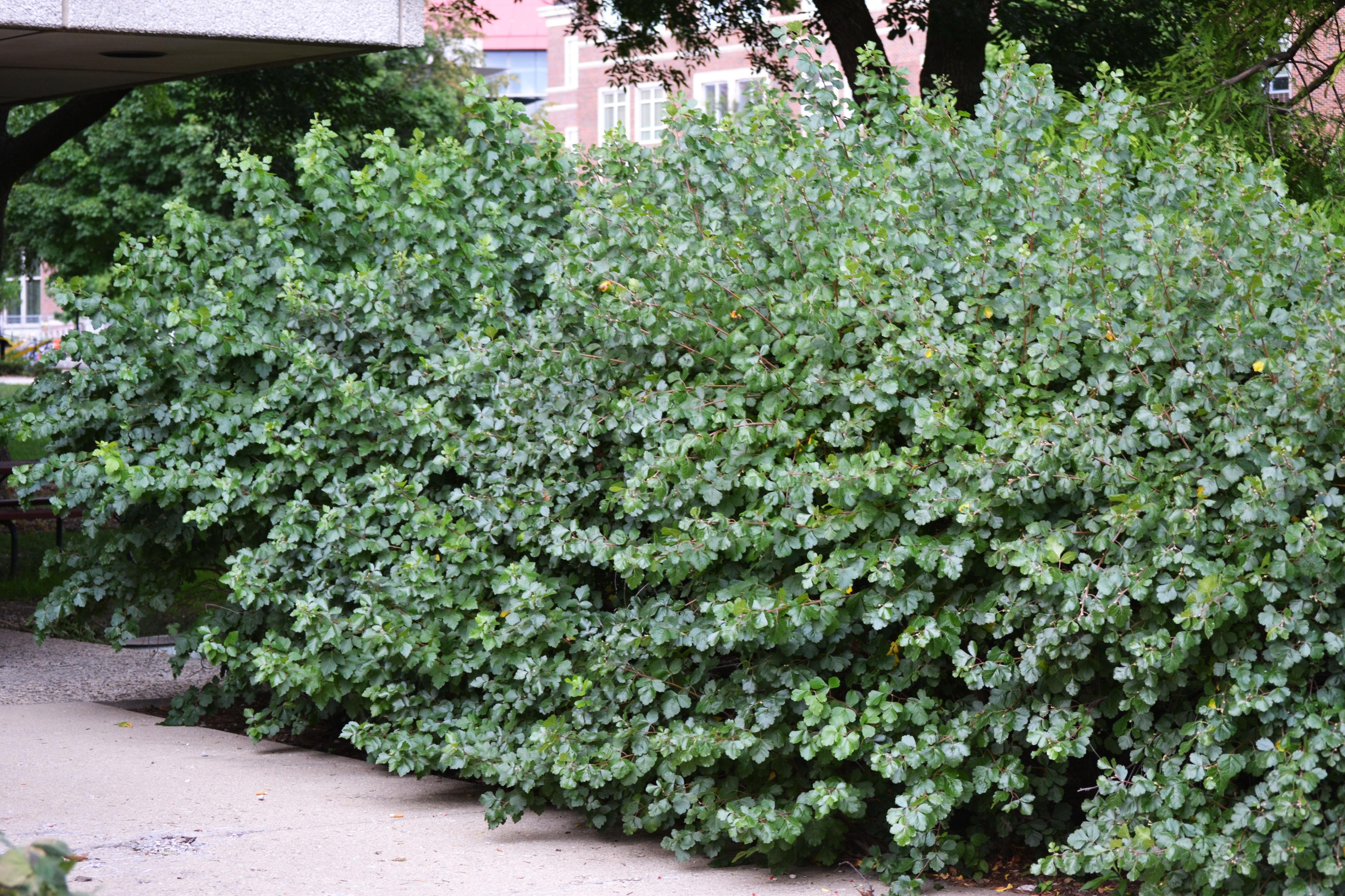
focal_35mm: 82
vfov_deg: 16.6
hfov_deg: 24.6
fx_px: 3082
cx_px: 672
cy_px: 448
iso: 200
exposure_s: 1/125
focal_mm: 55
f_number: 5.6
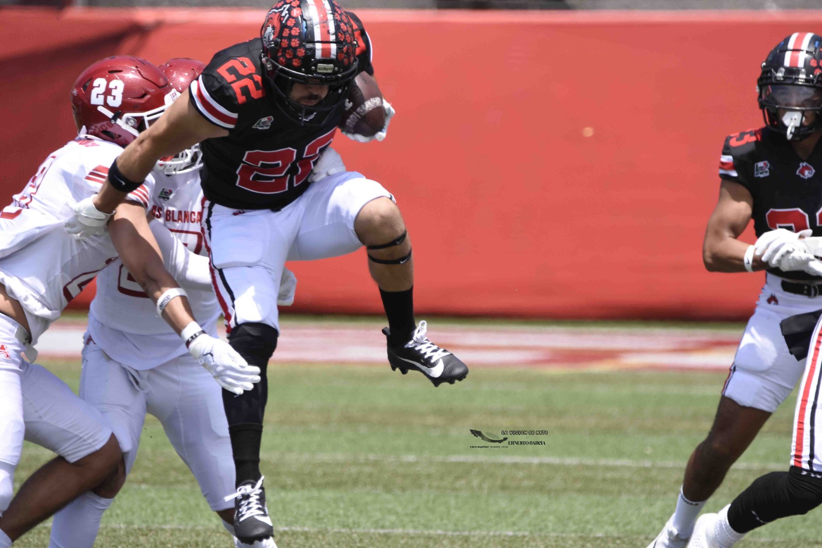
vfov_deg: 2.1
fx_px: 15069
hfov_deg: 3.1
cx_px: 411
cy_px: 274
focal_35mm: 660
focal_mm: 440
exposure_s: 1/1600
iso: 500
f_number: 6.3
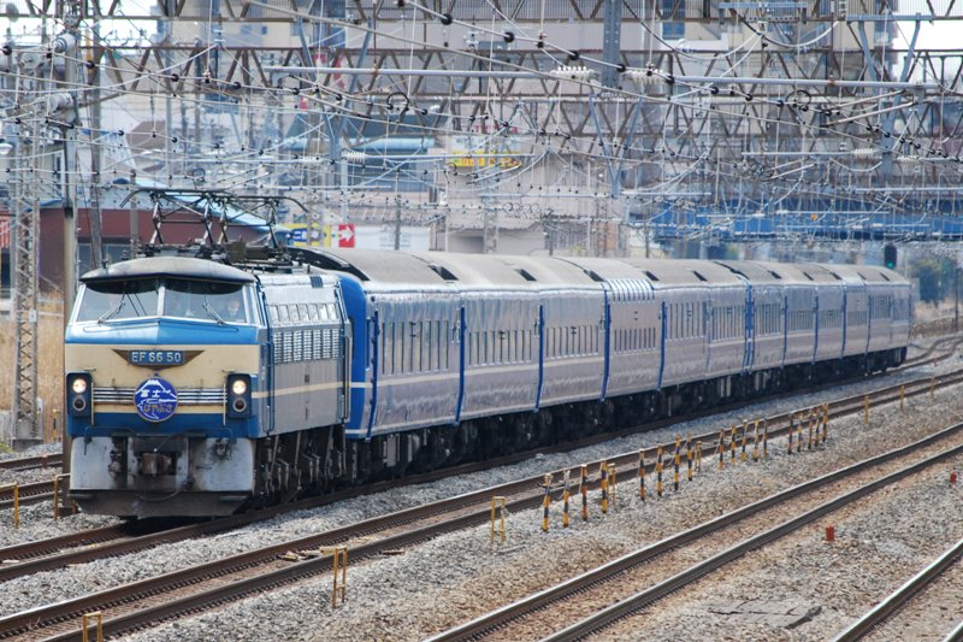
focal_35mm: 300
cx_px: 482
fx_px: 8023
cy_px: 321
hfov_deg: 6.9
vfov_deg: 4.6
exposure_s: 1/500
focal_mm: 200
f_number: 7.1
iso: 400
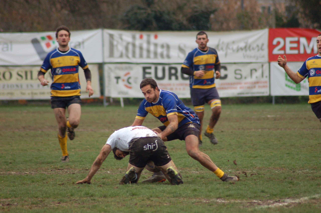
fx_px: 4009
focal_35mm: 450
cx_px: 160
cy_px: 106
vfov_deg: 3.0
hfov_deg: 4.6
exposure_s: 1/400
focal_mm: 300
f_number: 5.6
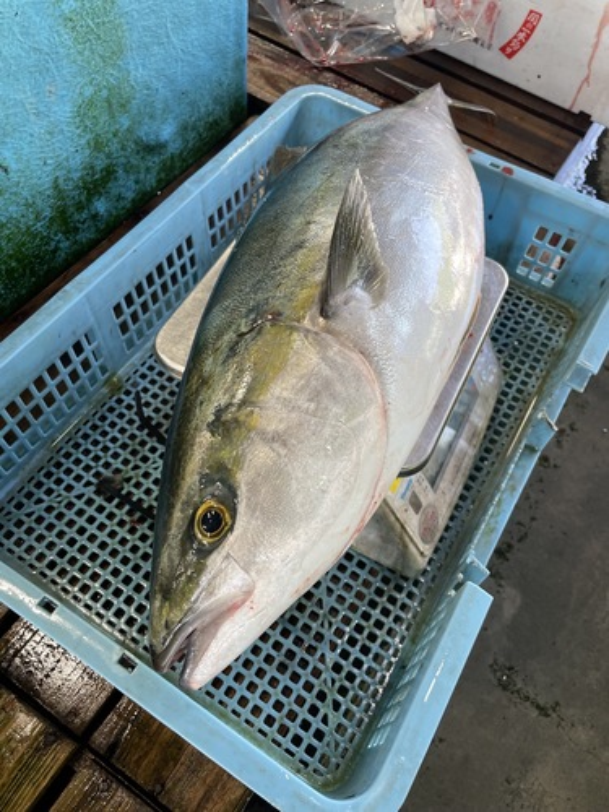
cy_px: 406
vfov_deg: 67.3
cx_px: 304
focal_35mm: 26
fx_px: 610
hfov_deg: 53.1
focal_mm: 4.2
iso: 80
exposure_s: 1/60
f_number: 1.6
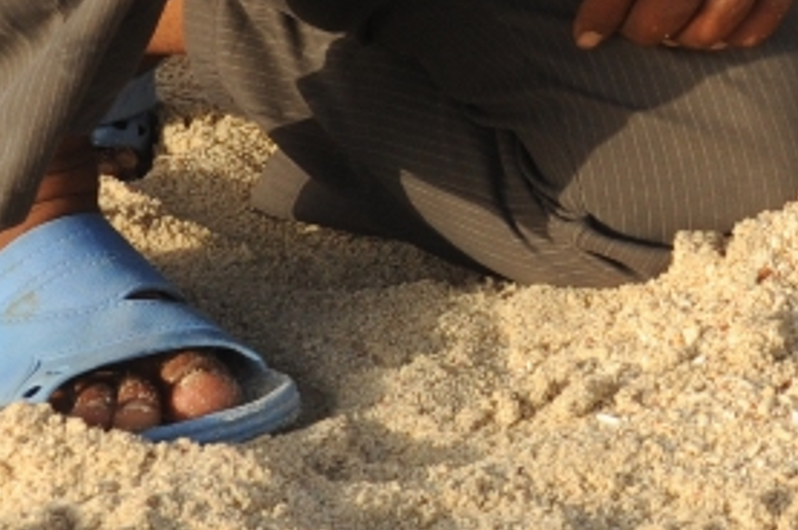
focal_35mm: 206
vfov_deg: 6.4
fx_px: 4561
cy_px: -723
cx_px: 1593
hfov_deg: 9.4
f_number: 10
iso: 400
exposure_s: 1/400
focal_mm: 38
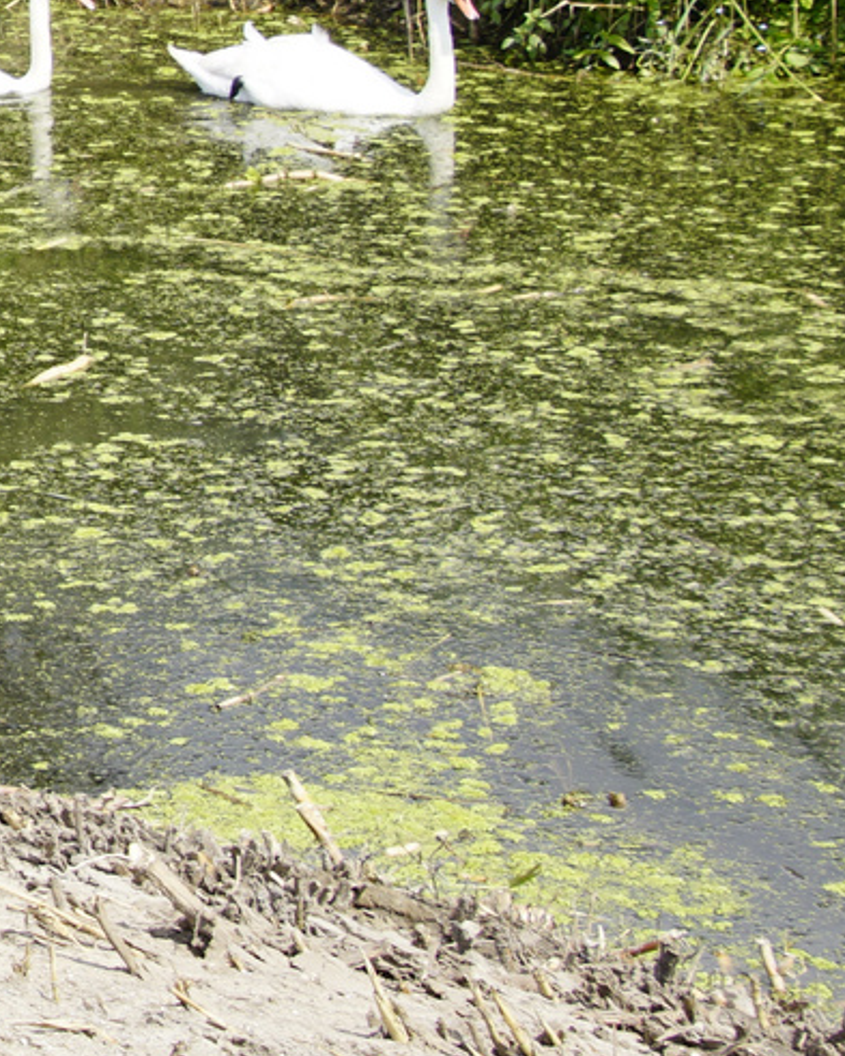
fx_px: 4063
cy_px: -43
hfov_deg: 11.0
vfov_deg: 14.5
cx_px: -749
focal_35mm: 130
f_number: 8
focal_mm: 28
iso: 100
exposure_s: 1/125
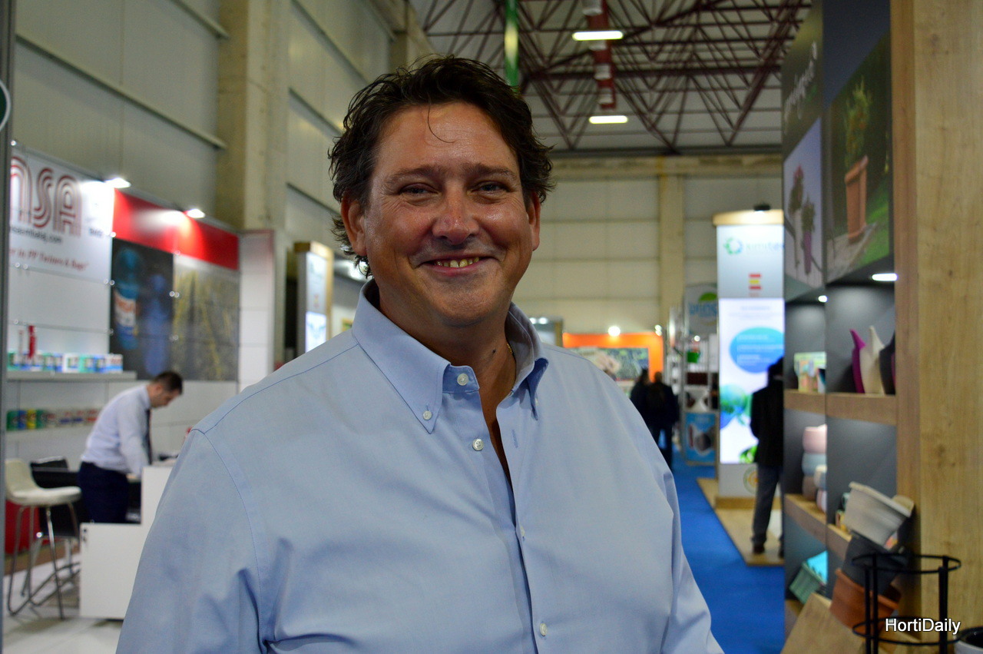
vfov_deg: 34.1
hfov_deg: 49.6
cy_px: 327
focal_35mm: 39
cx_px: 492
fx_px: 1064
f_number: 5.6
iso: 560
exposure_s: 1/125
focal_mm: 26
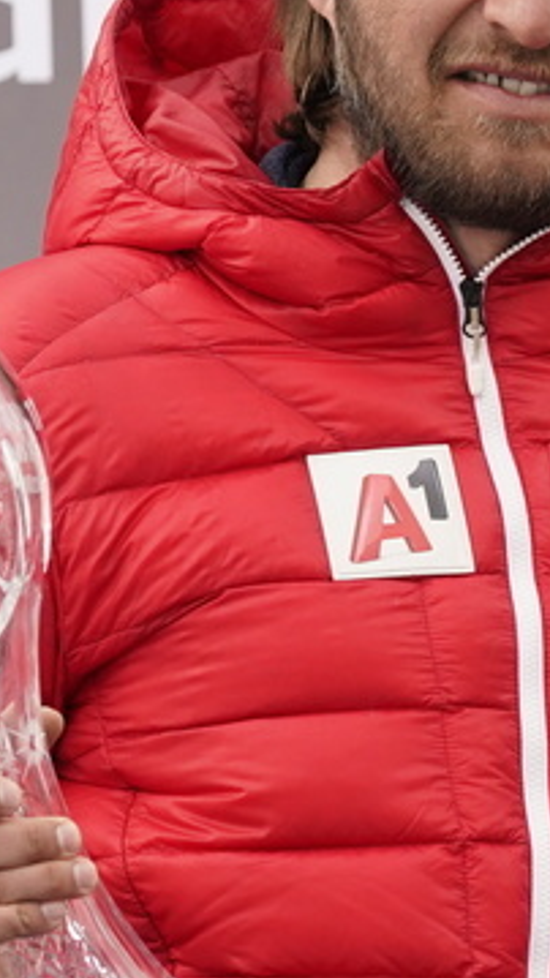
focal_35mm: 739
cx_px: 1135
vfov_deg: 2.9
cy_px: 488
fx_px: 19155
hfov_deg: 1.6
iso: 500
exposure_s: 1/640
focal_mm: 169
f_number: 6.3
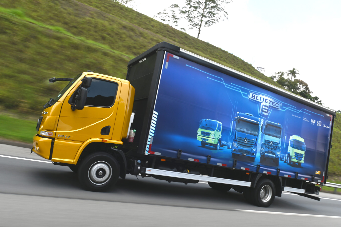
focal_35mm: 25
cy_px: 114
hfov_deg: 71.5
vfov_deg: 51.2
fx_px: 237
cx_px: 170
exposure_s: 1/50
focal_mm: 17
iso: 80
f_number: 13
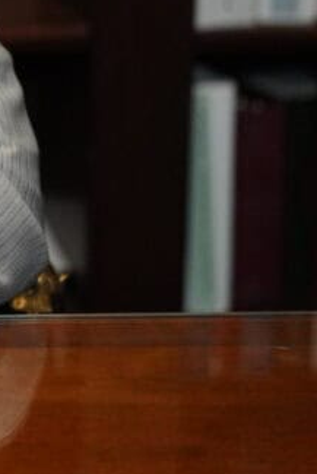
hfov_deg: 7.9
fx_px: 2185
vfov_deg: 12.0
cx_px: -357
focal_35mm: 166
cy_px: -124
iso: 1600
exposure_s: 1/320
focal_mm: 35
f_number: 1.4
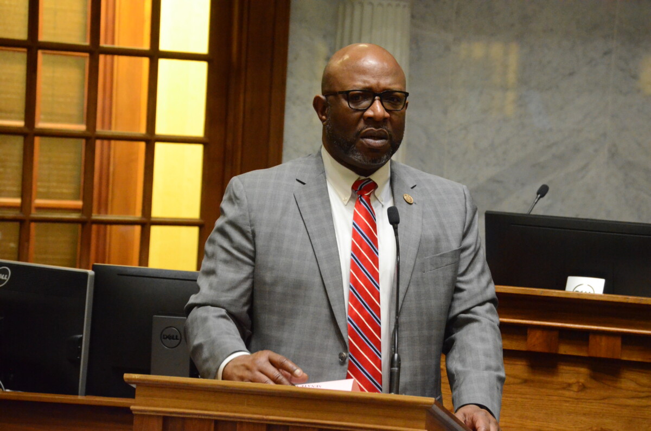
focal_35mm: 158
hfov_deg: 13.1
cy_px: 216
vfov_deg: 8.7
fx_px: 2842
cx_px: 326
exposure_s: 1/80
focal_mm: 105
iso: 6400
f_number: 7.1
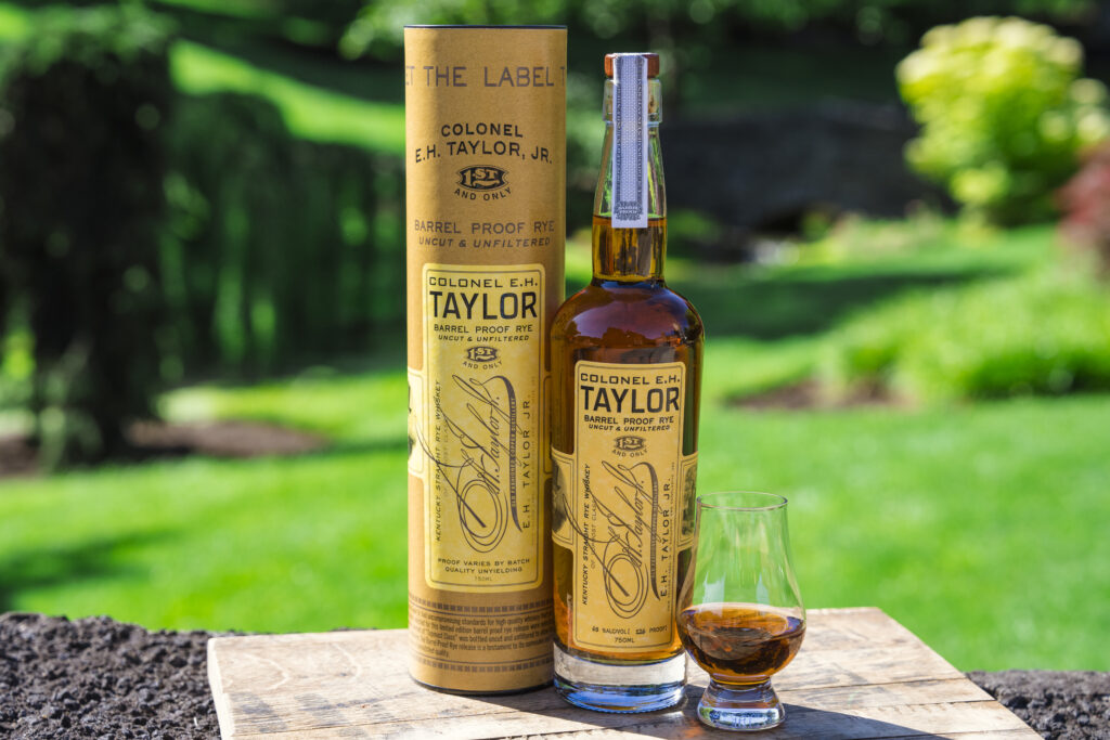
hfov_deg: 28.8
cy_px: 370
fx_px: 2158
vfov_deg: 19.5
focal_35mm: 70
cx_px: 555
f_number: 5
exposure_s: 1/800
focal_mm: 70
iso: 500
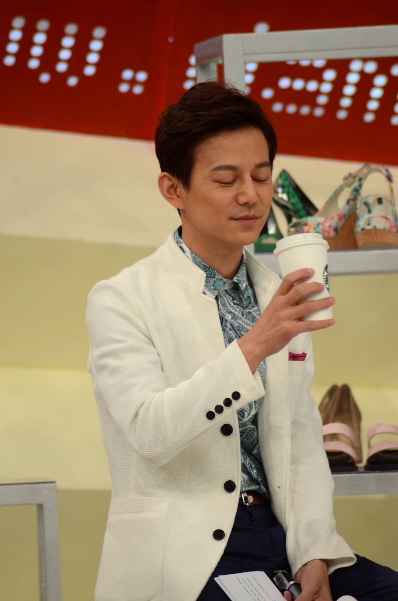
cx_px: 199
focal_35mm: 390
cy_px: 300
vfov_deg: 5.3
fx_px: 6495
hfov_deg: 3.5
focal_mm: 260
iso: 640
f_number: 5.3
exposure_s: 1/160
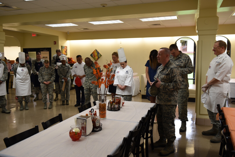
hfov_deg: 58.7
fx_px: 209
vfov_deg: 41.1
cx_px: 118
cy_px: 78
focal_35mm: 32
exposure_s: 1/25
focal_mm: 32
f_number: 3.5
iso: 100
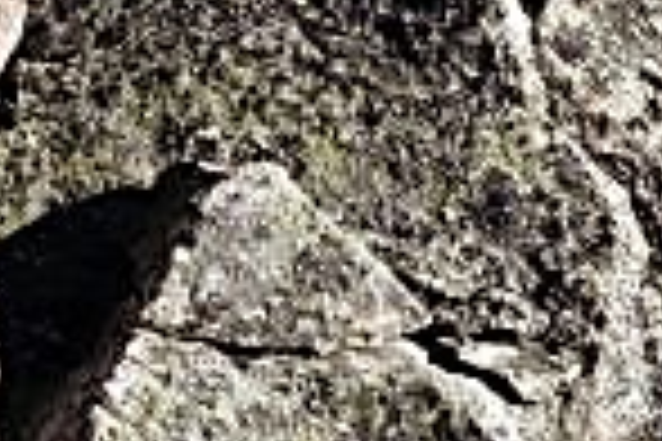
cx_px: -135
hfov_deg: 7.7
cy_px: -1040
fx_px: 4854
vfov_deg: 4.9
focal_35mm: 264
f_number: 11
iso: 320
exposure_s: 1/400
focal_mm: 38
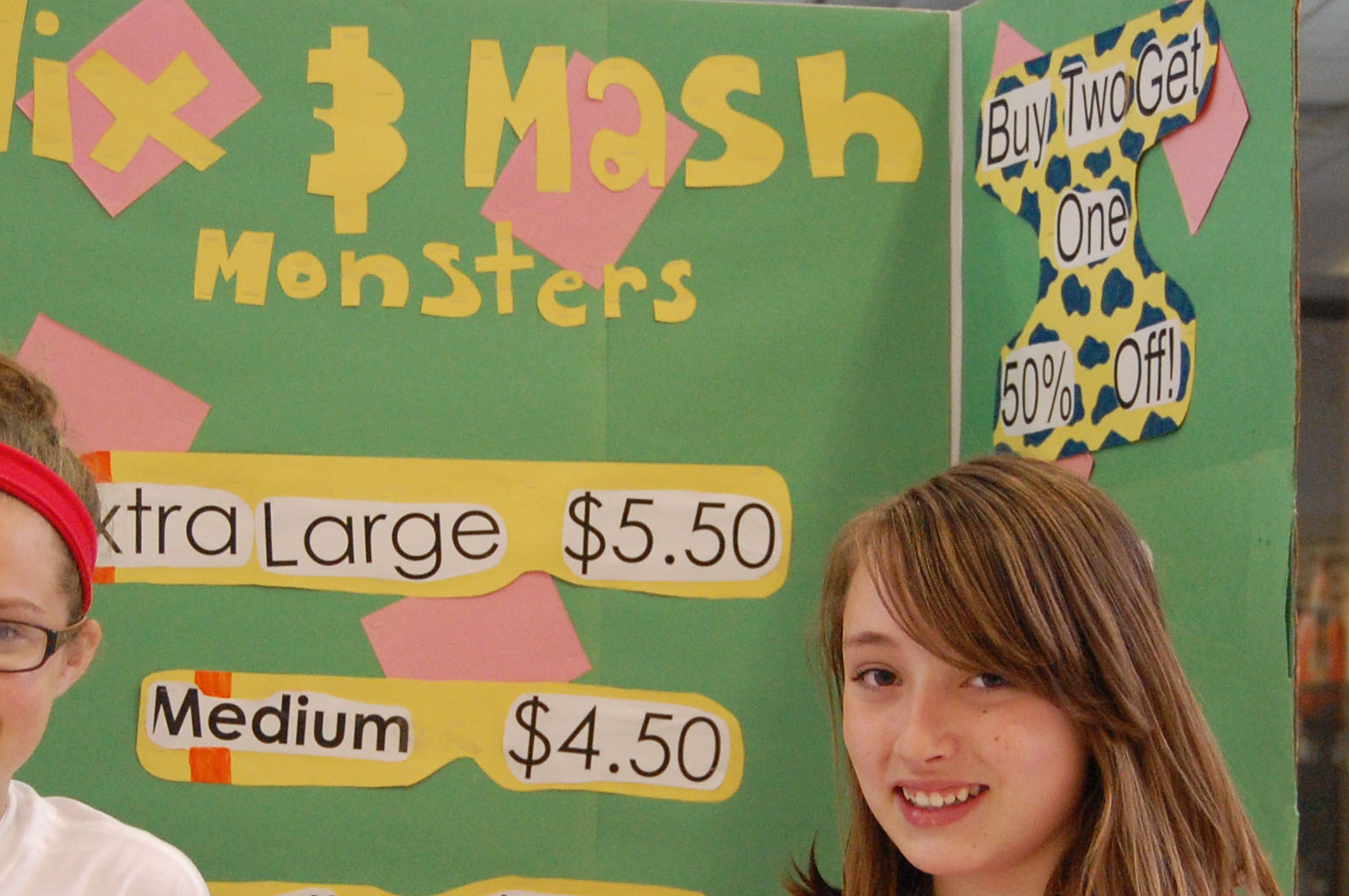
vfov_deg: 12.4
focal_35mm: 110
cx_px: 543
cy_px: 709
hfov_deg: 18.6
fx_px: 4118
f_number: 4.8
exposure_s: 1/50
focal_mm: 38
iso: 1600
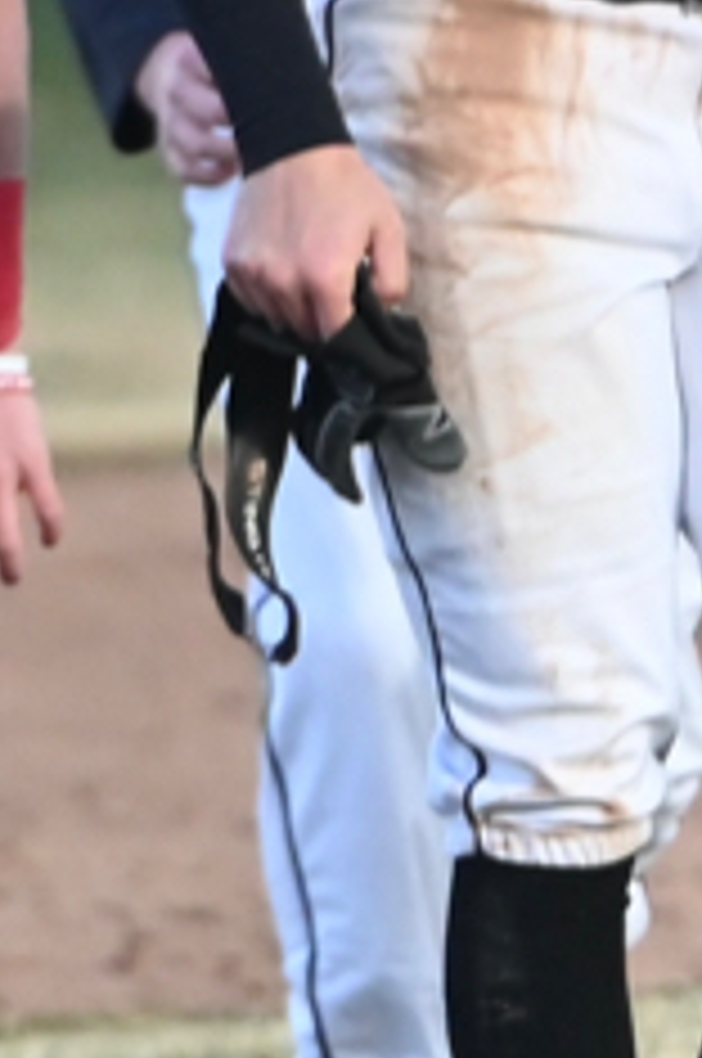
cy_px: -95
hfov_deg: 1.0
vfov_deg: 1.5
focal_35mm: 1363
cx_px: 1202
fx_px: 39983
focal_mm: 200
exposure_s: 1/8000
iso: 2800
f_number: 3.2
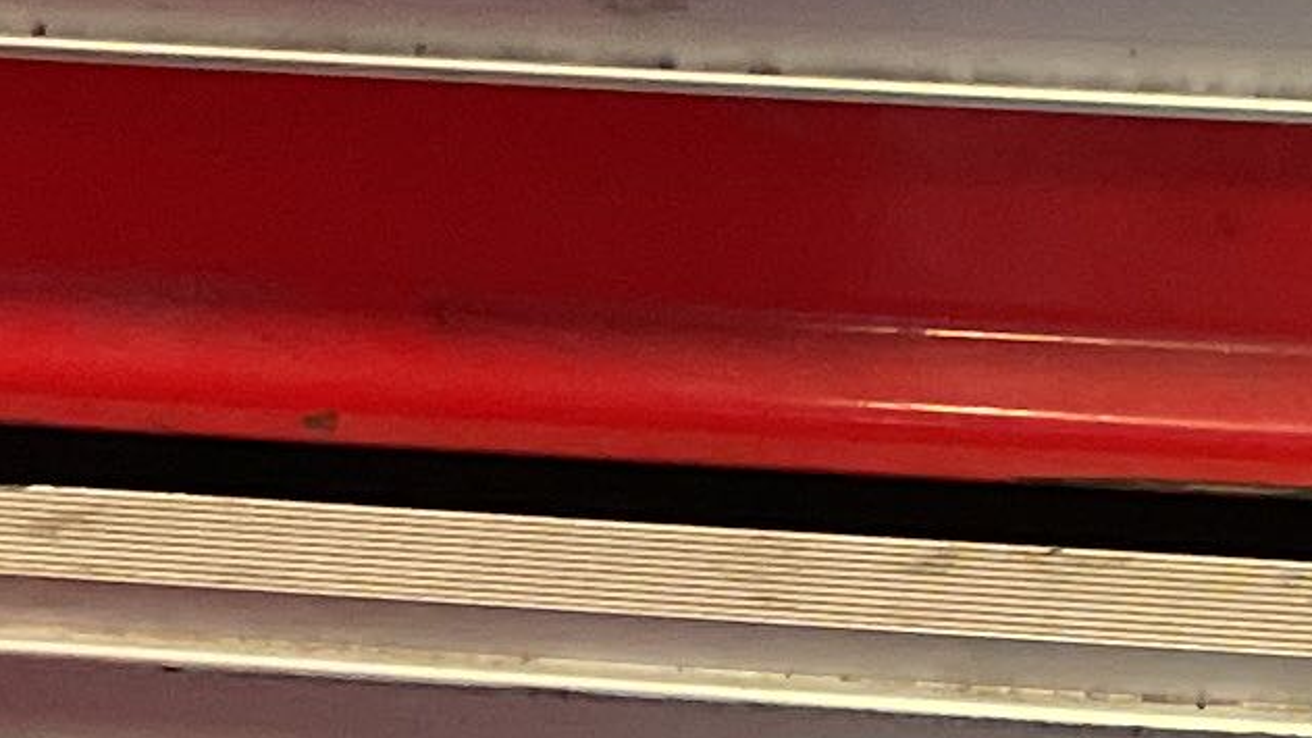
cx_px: 694
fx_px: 6297
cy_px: 1023
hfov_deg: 11.9
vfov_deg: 6.6
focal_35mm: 181
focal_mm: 4.2
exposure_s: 1/49
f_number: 1.6
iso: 500
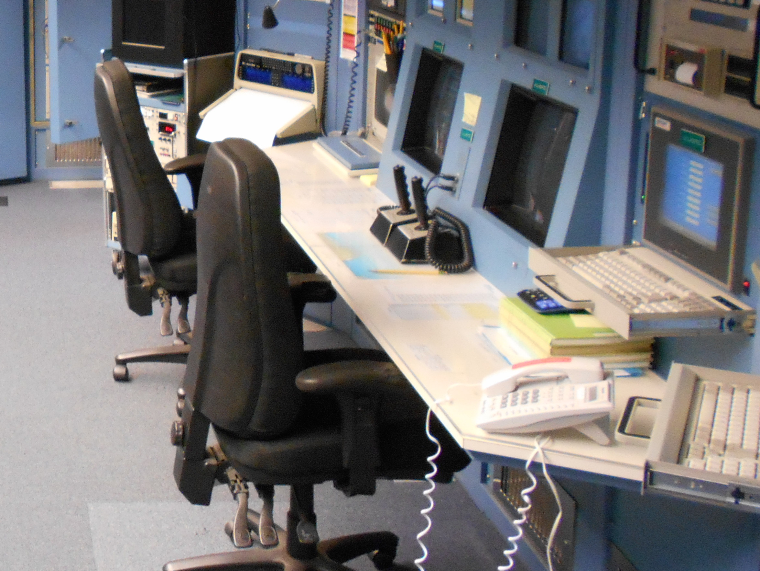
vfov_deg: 25.2
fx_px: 1252
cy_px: 116
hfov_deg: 30.4
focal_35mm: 57
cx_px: -64
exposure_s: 1/15
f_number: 3.2
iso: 400
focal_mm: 4.6
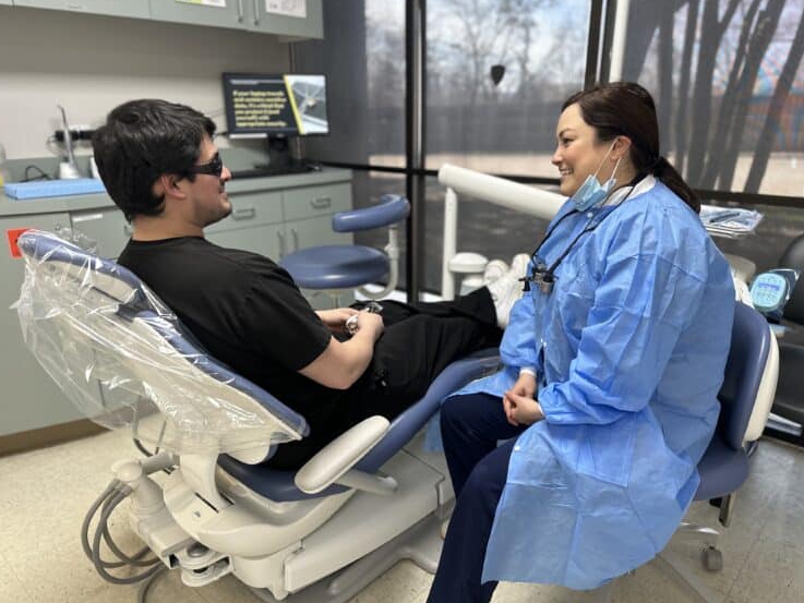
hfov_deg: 69.4
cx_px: 410
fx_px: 581
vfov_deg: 54.9
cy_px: 307
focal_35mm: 25
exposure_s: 1/120
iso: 200
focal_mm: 6.86
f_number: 1.78
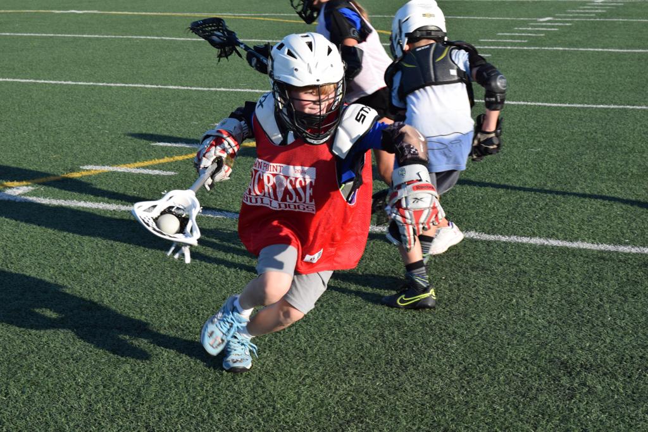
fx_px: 1296
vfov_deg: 18.9
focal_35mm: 72
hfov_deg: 28.1
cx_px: 324
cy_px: 216
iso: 200
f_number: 9
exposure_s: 1/320
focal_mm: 48
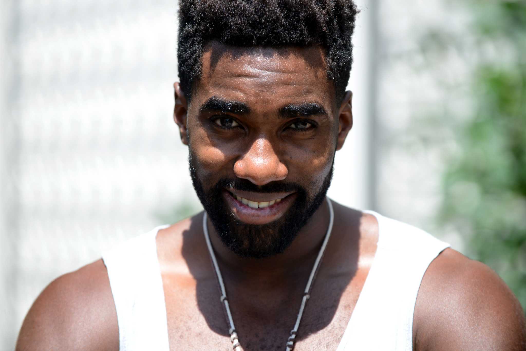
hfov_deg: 10.3
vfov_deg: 6.9
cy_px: 176
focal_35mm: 200
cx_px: 263
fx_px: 2923
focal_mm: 200
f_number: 6.3
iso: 200
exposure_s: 1/400
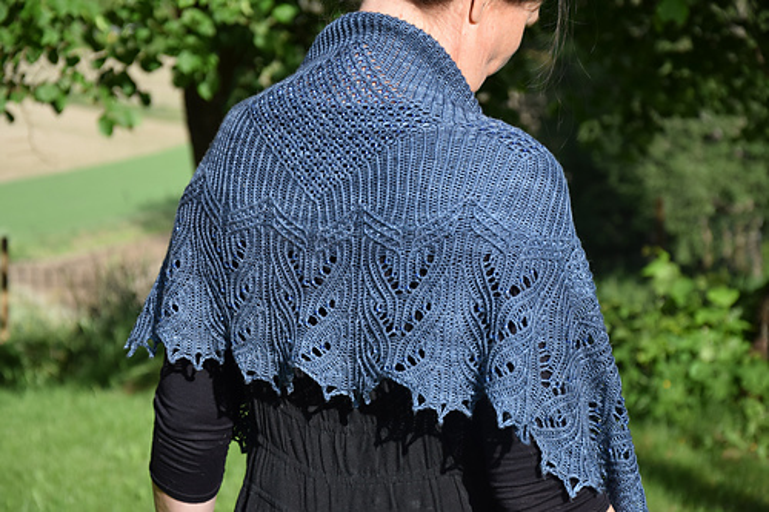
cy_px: 256
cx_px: 384
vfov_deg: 12.2
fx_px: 2402
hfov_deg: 18.2
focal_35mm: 112
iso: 200
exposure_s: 1/500
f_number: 5.6
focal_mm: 75
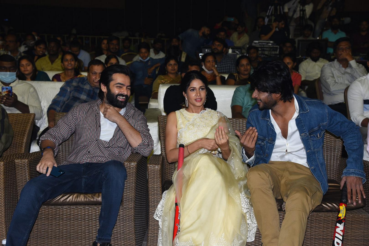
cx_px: 184
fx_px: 492
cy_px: 123
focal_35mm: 48
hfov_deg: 41.1
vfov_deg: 28.1
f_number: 5
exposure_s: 1/125
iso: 320
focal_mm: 48
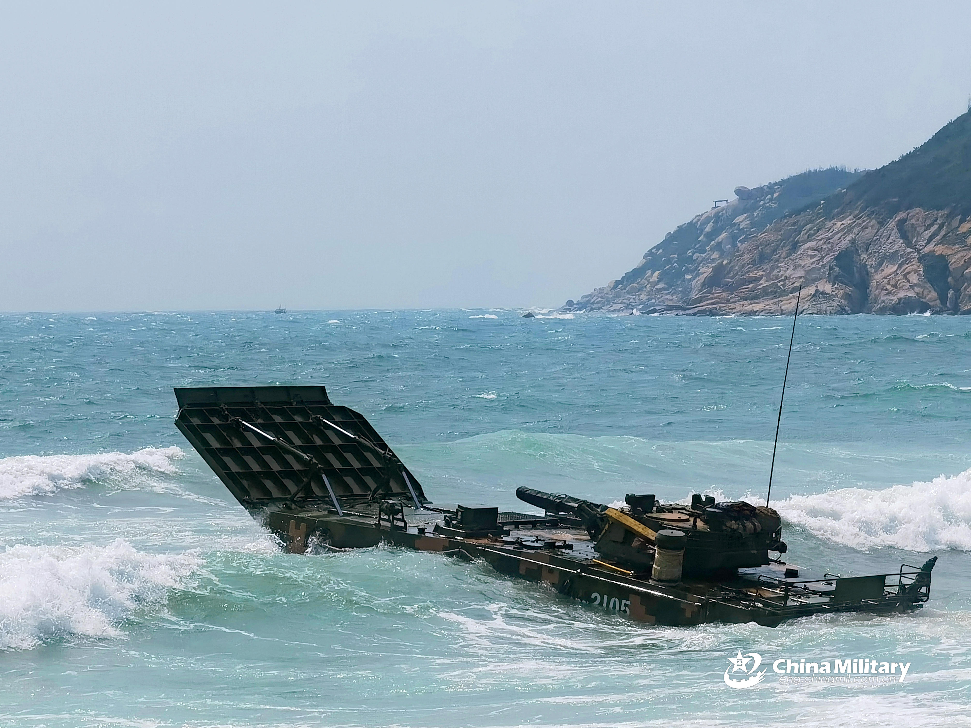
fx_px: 6114
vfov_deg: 6.8
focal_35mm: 218
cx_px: 486
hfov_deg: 9.1
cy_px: 364
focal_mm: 14.46
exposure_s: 1/2028
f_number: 3.4
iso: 50
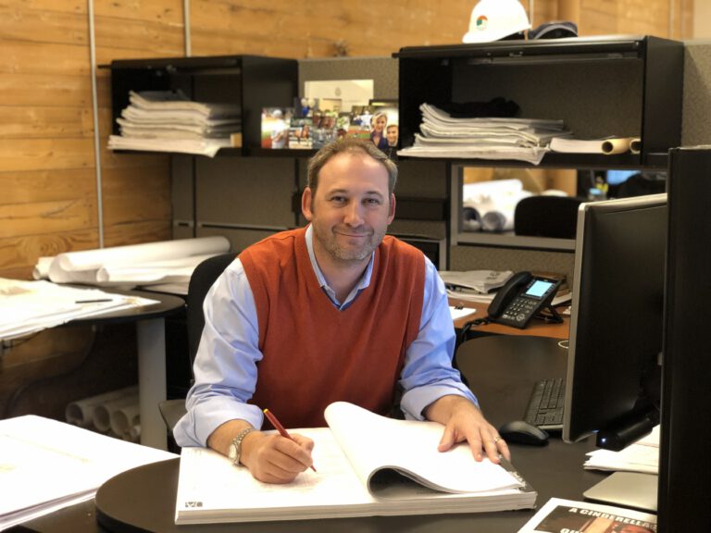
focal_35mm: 52
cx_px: 356
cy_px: 266
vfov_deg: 28.0
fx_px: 1068
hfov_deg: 36.8
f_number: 2.4
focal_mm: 6
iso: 160
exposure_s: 1/20
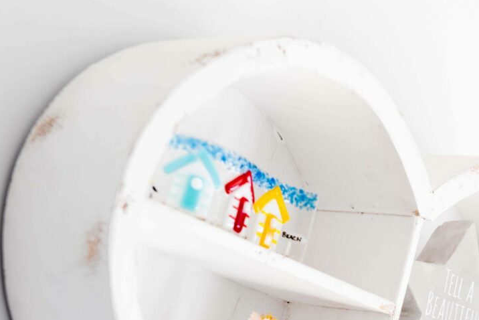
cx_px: 394
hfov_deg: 17.2
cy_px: 320
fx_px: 1571
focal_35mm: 118
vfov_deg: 11.5
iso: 200
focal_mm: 55
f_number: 4
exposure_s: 1/50
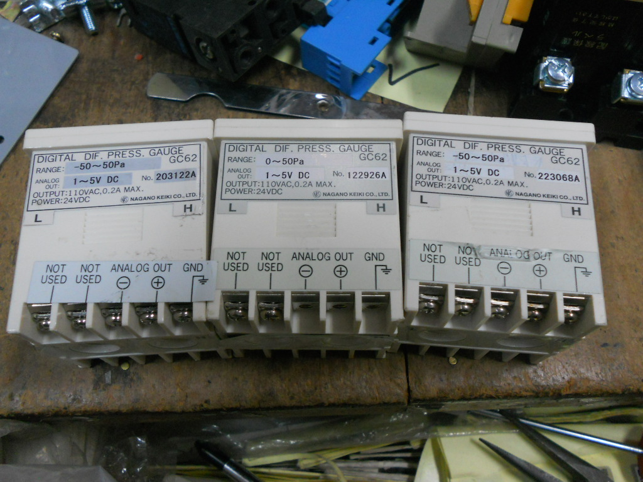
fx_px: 594
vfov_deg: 44.2
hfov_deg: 56.8
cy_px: 241
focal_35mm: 32
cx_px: 322
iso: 400
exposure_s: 1/25
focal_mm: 5.8
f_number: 3.5
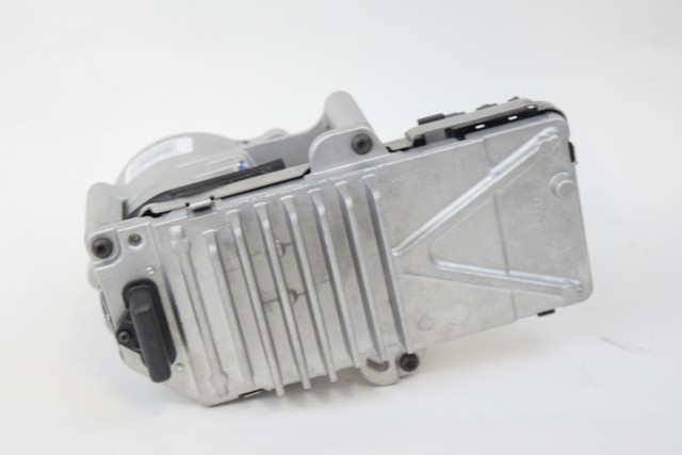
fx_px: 1364
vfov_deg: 18.9
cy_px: 228
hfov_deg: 28.1
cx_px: 341
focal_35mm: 72
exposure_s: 1/60
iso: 2000
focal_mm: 48
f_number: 5.3
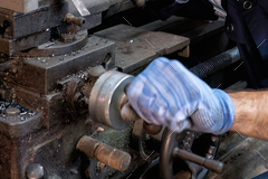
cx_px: 200
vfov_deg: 14.0
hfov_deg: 21.1
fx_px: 715
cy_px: -16
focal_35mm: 96
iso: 500
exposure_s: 1/160
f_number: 2.8
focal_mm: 26
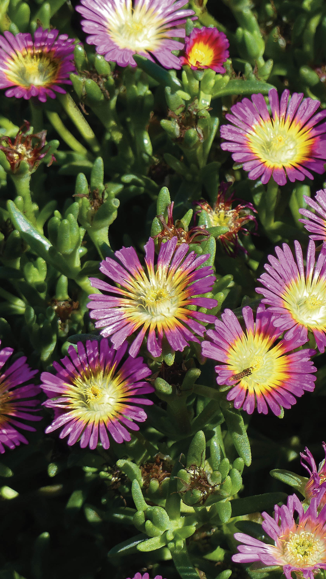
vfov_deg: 6.6
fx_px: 5039
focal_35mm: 328
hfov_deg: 3.7
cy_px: 289
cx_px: 260
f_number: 4
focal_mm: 40.4
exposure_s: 1/800
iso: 100
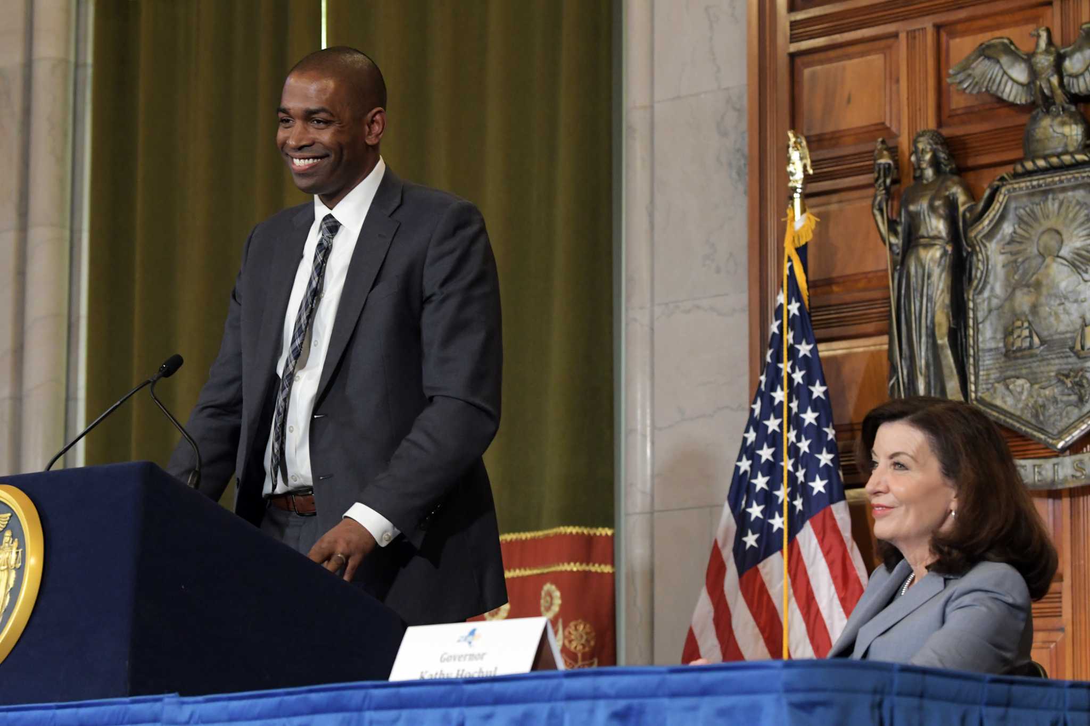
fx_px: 3179
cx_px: 545
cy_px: 363
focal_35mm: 105
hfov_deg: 19.5
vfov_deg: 13.0
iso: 2500
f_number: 4
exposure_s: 1/100
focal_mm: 70
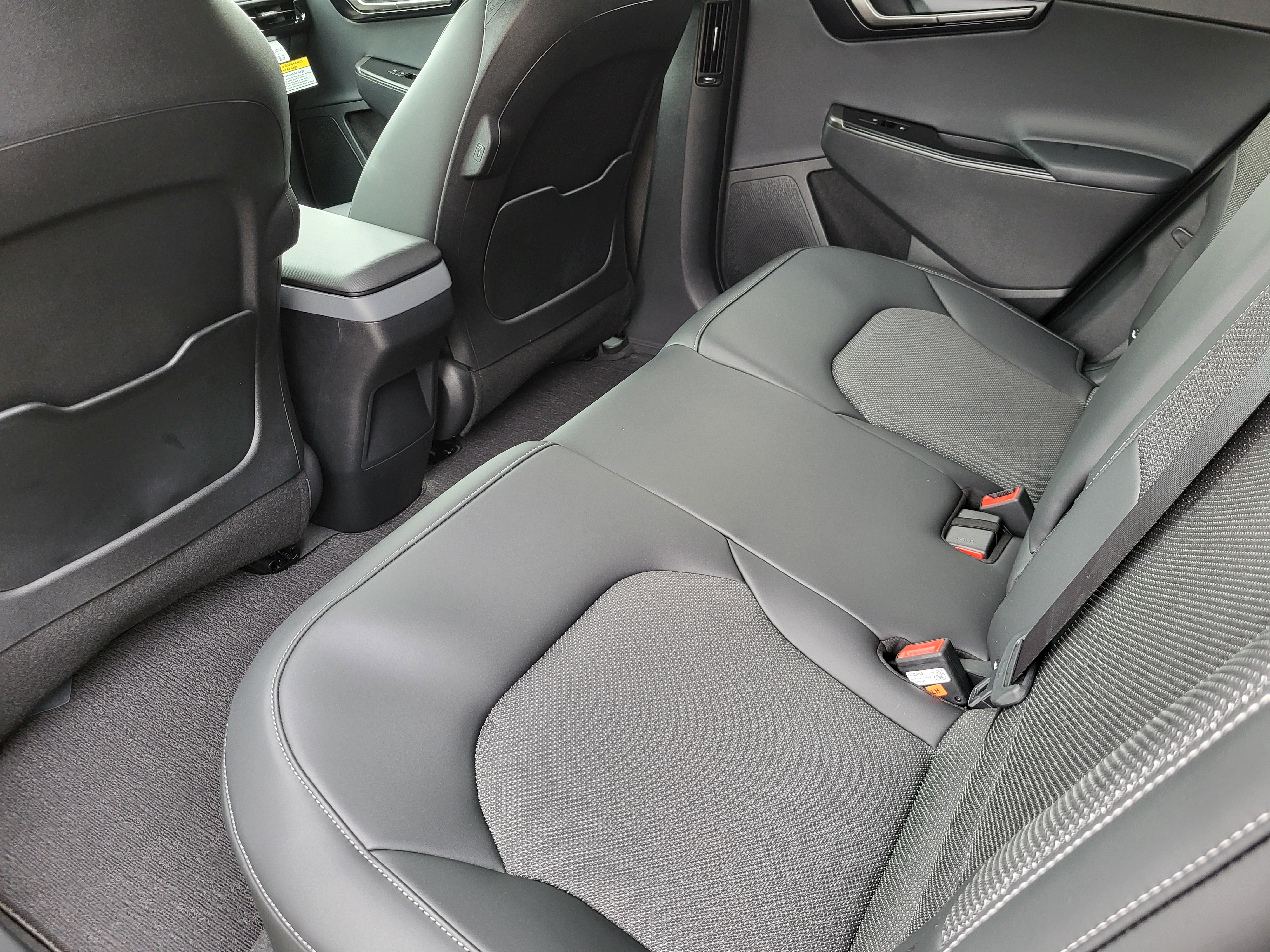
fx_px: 954
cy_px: 476
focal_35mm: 26
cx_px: 635
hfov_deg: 67.3
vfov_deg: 53.1
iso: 250
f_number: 1.8
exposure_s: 1/120
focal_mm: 5.4
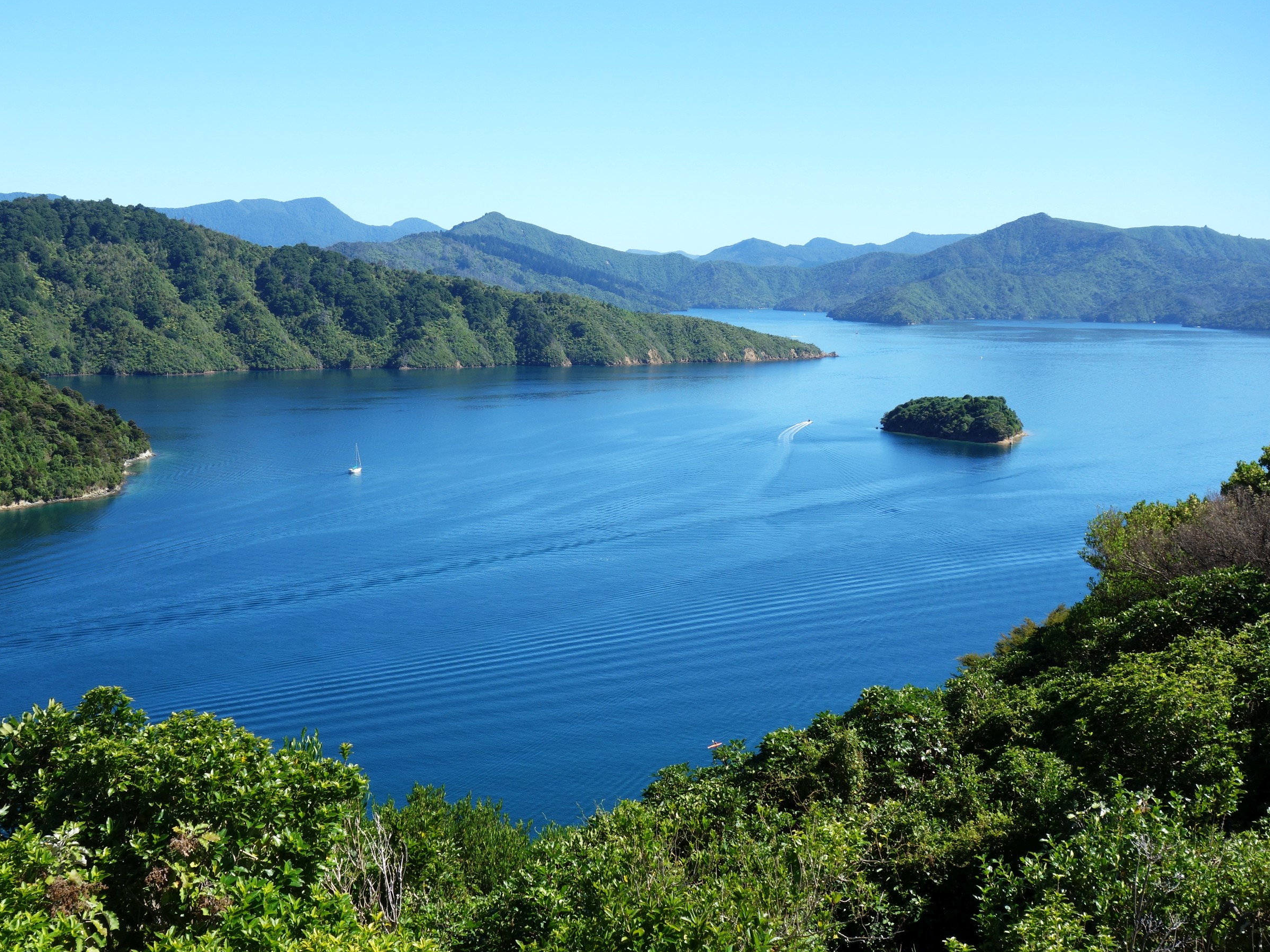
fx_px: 1577
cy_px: 471
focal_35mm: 43
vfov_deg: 33.6
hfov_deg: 43.8
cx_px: 574
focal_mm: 14.57
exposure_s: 1/500
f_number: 5.6
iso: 125
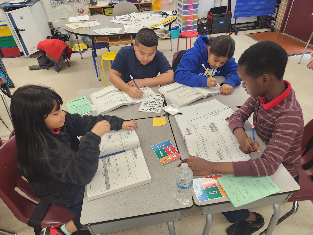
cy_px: 118
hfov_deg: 73.9
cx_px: 156
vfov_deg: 58.9
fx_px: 208
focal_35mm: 23
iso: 200
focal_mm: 5.4
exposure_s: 1/120
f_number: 1.8
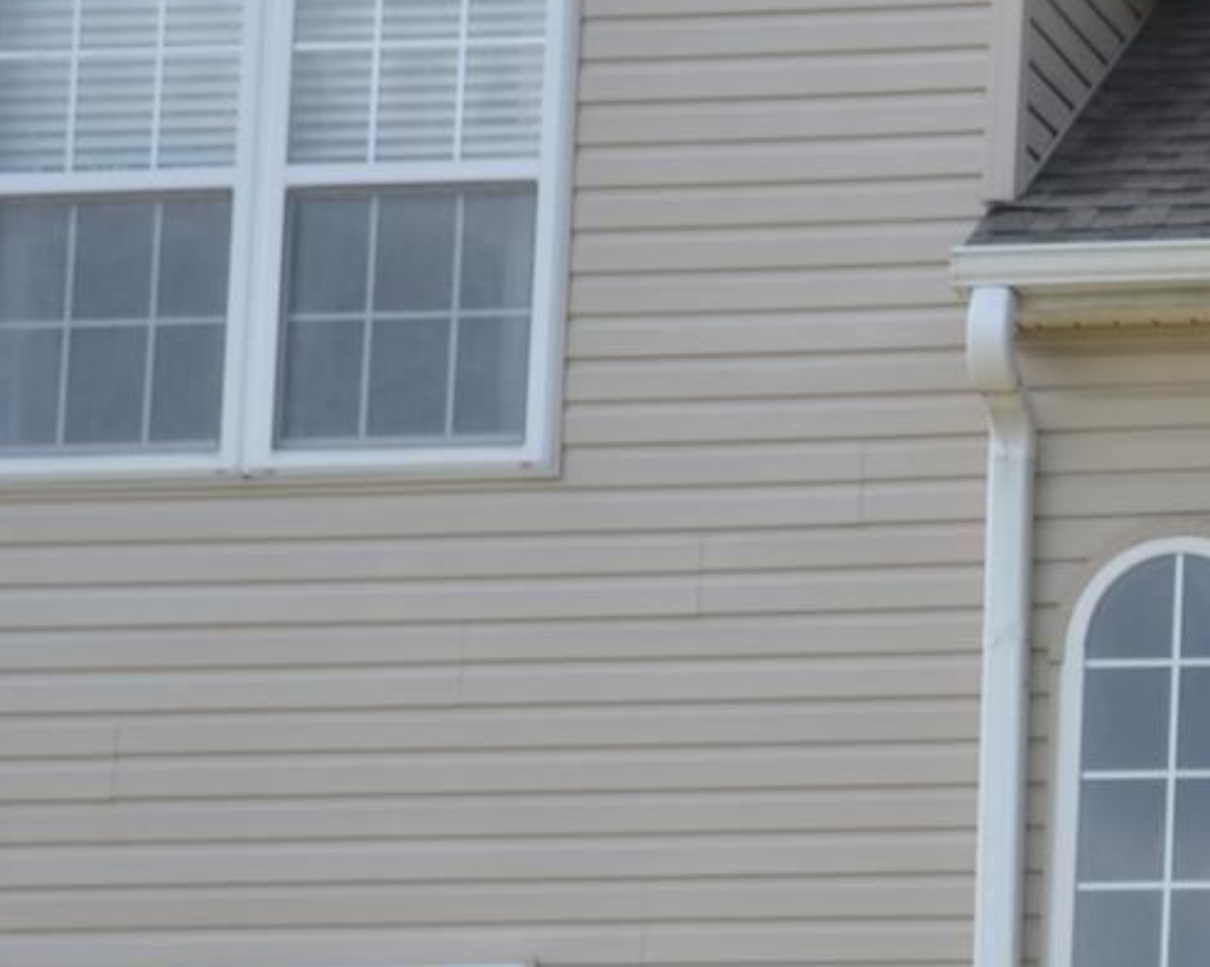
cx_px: 2054
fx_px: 9629
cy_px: 661
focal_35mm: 269
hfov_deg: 7.0
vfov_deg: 5.7
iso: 100
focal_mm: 46
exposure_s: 1/200
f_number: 7.1
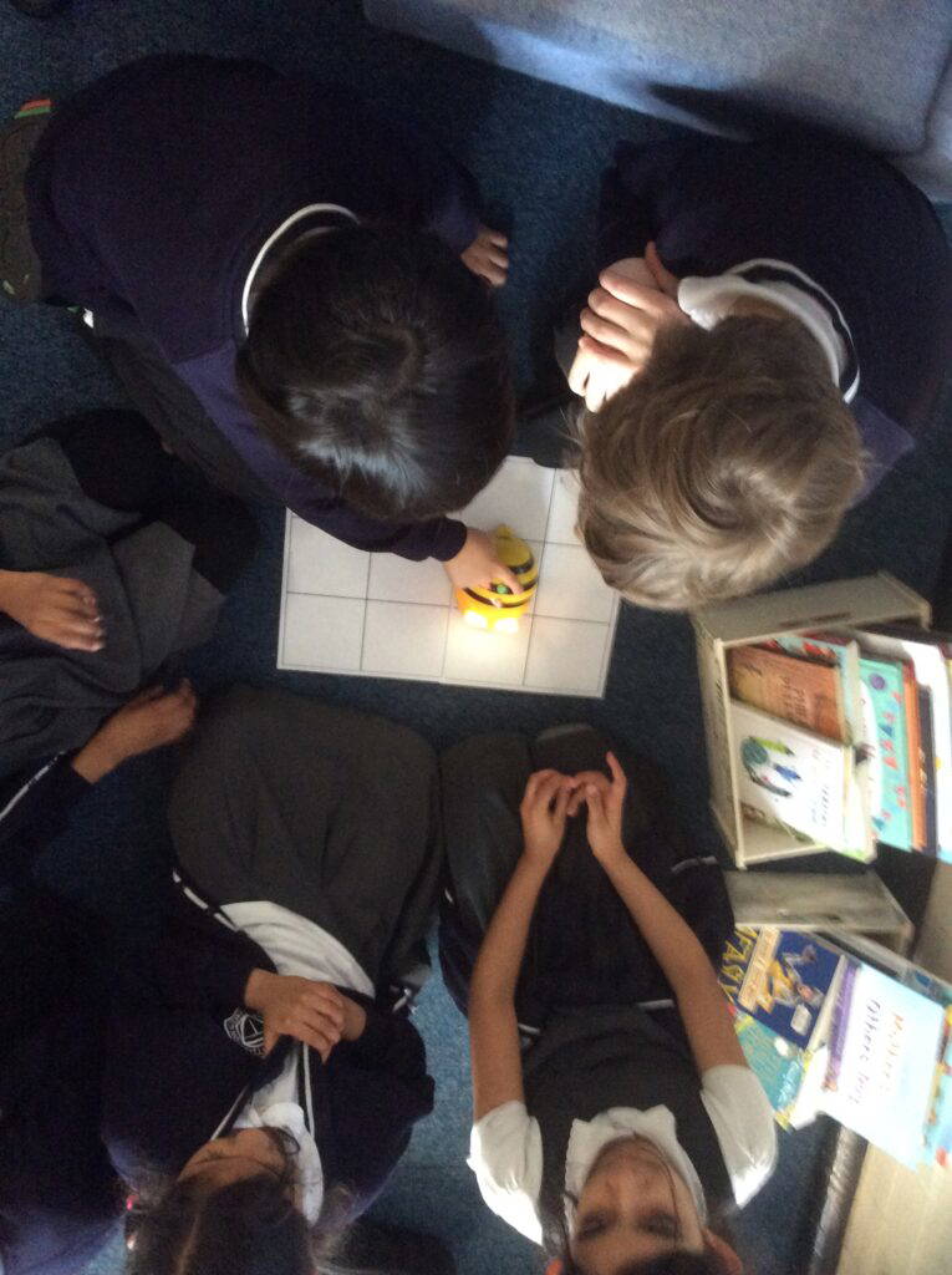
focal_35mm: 32
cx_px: 476
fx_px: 1176
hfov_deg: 44.1
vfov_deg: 56.9
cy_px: 638
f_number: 2.4
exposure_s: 1/17
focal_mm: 3.3
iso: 320
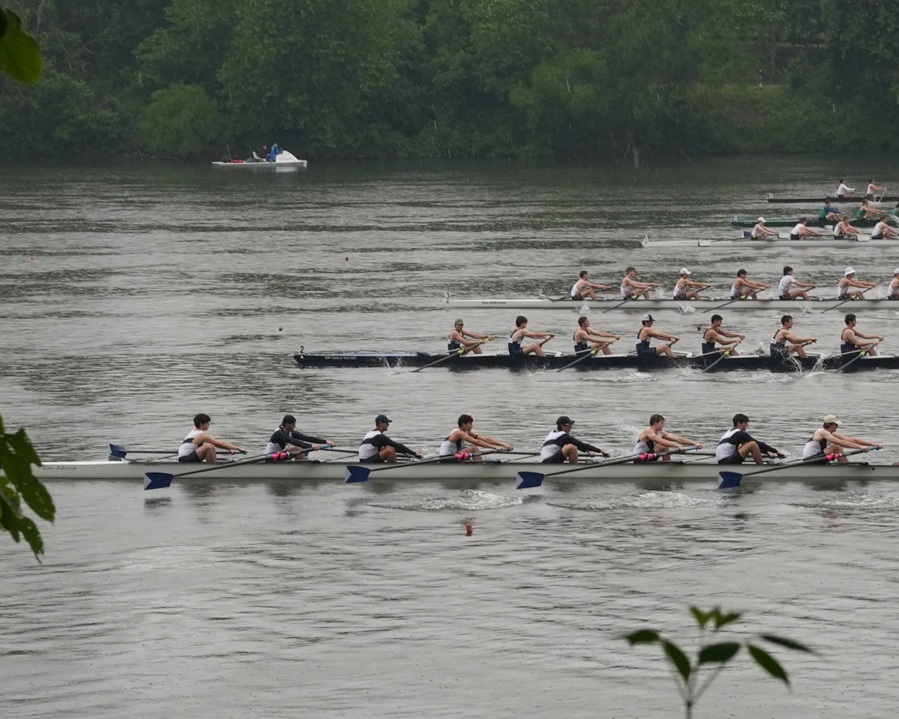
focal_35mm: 139
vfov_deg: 11.1
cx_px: 514
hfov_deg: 13.9
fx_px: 3698
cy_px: 391
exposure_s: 1/320
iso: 400
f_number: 8
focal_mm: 70
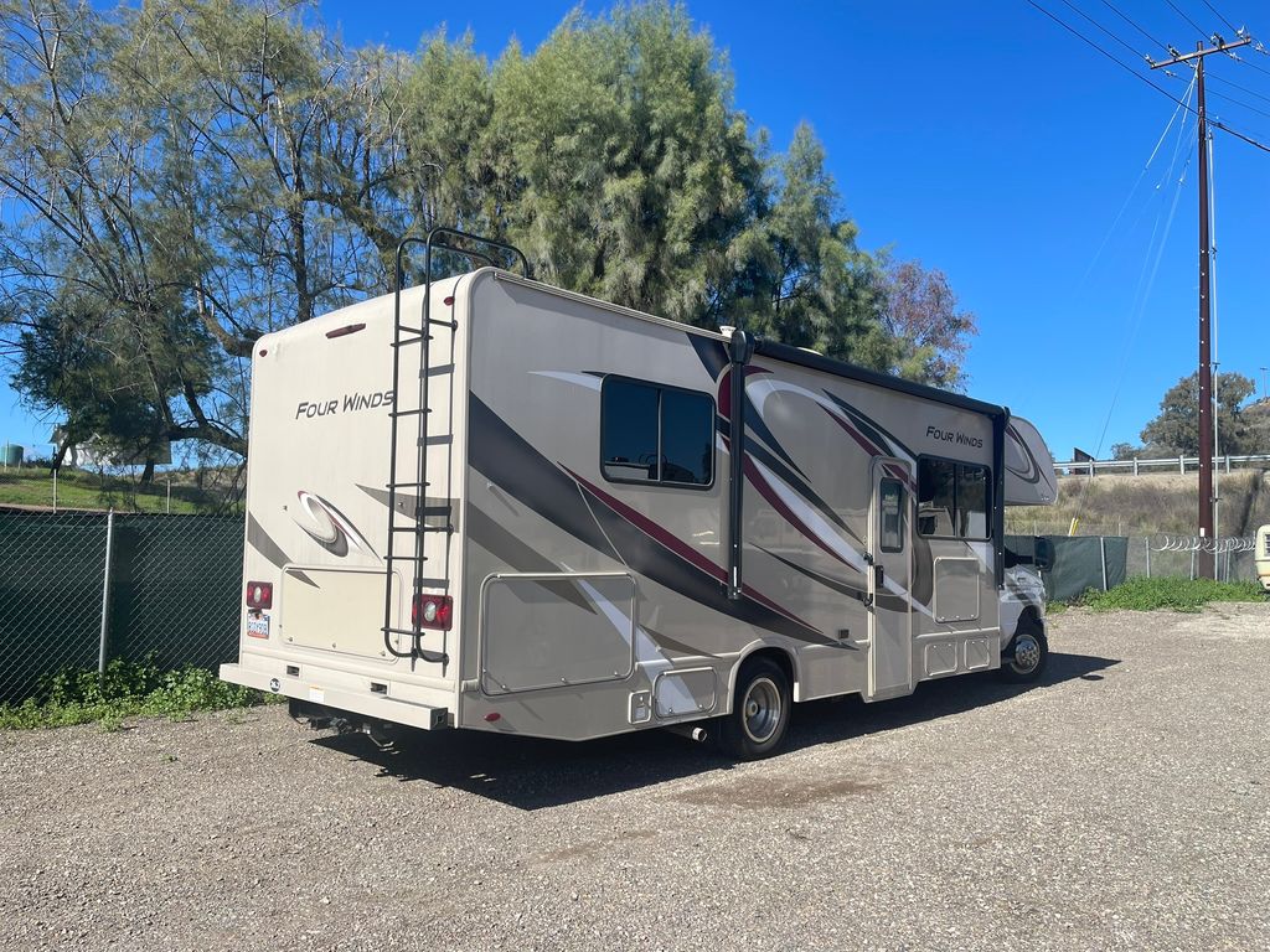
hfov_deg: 69.4
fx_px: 917
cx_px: 635
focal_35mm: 25
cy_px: 476
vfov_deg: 54.9
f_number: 1.6
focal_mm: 5.1
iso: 32
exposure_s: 1/3559
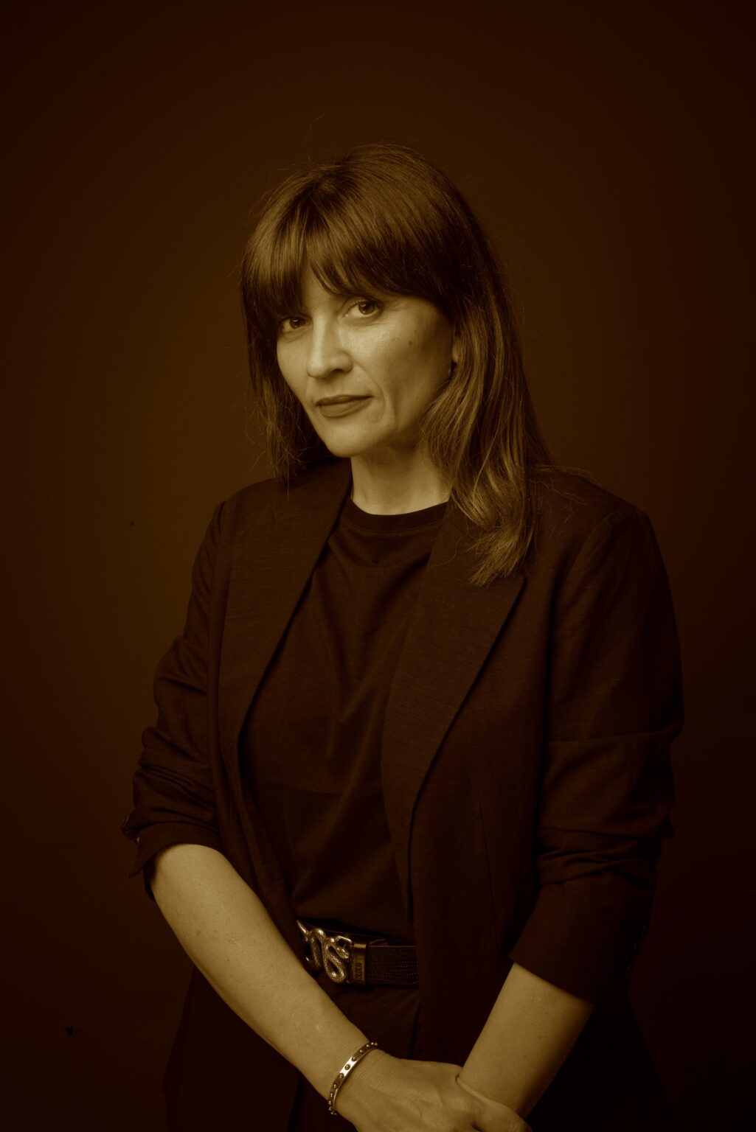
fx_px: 1574
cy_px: 566
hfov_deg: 27.0
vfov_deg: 39.6
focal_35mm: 50
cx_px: 378
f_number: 10
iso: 100
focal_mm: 50
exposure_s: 1/160
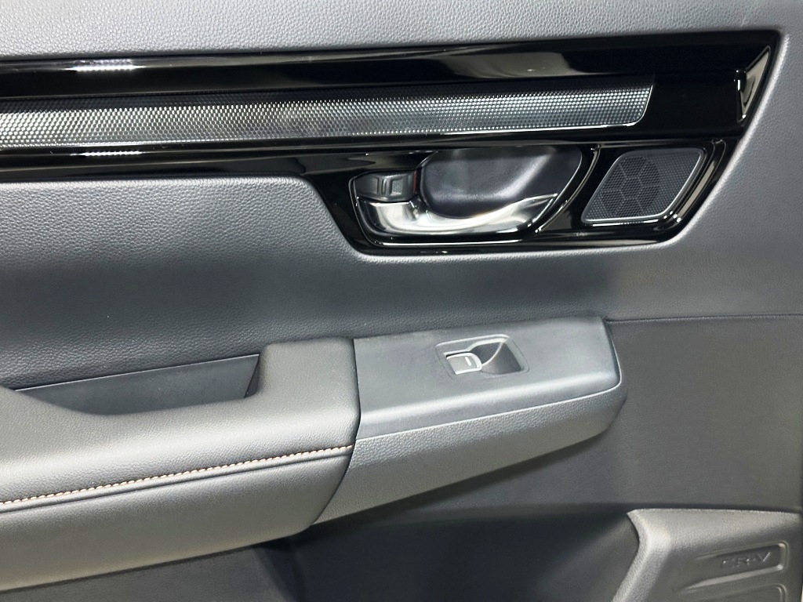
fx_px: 1113
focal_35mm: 48
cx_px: 402
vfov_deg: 30.3
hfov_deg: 39.7
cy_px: 301
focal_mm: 6.86
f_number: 1.78
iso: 640
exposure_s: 1/30
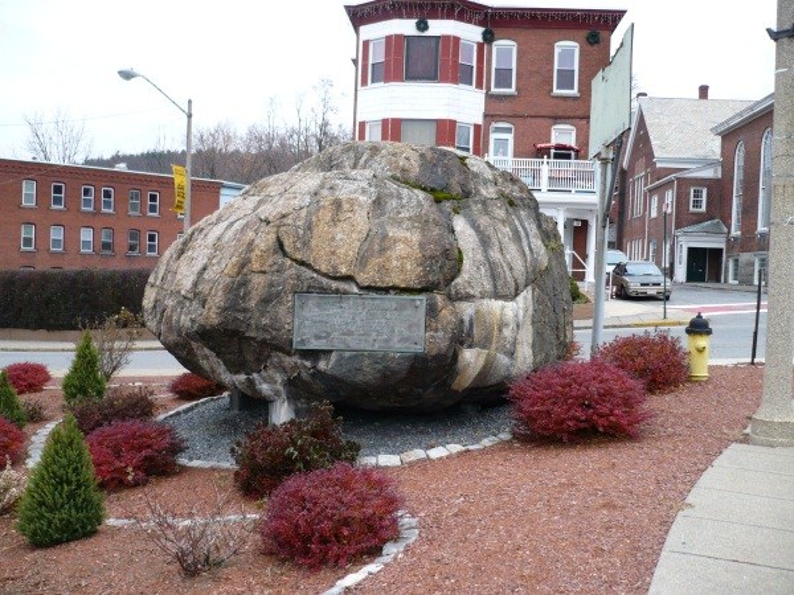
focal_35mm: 35
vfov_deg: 40.7
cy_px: 298
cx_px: 397
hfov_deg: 52.6
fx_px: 803
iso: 100
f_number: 2.8
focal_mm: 5.8
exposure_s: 1/60
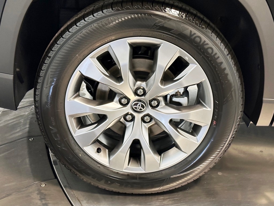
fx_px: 380
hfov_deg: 39.7
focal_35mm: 48
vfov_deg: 30.3
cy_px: 103
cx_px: 137
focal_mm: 6.86
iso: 500
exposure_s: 1/30
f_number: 1.78
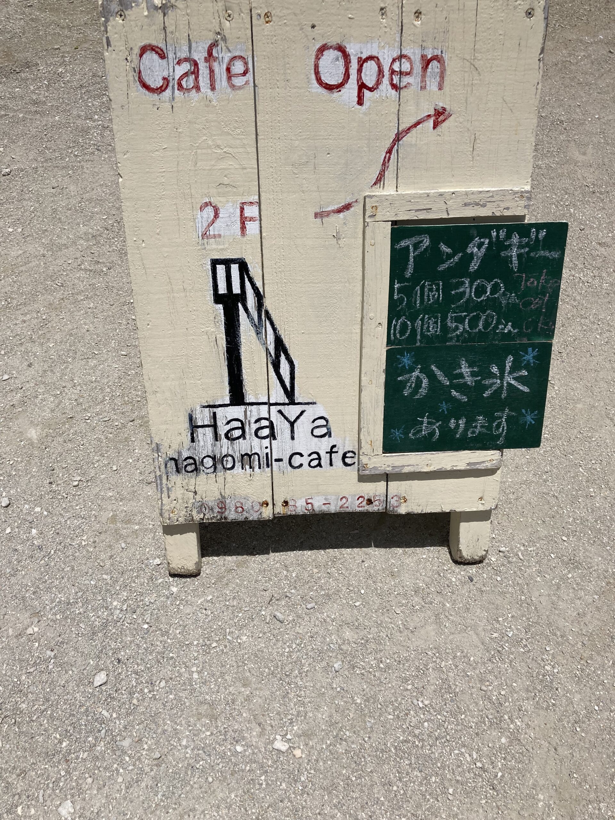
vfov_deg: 63.4
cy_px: 410
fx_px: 663
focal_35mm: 28
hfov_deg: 49.7
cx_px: 308
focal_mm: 3.99
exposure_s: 1/6944
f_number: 1.8
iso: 20
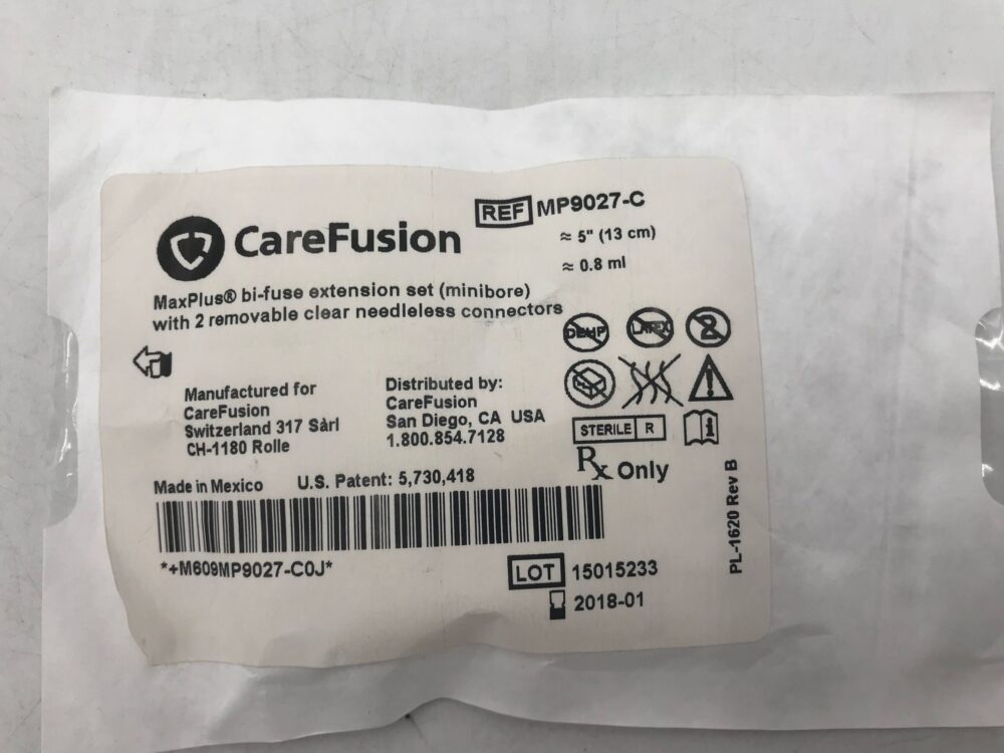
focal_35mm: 28
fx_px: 812
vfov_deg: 49.7
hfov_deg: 63.4
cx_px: 502
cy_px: 376
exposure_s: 1/206
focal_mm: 3.99
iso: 20
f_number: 1.8
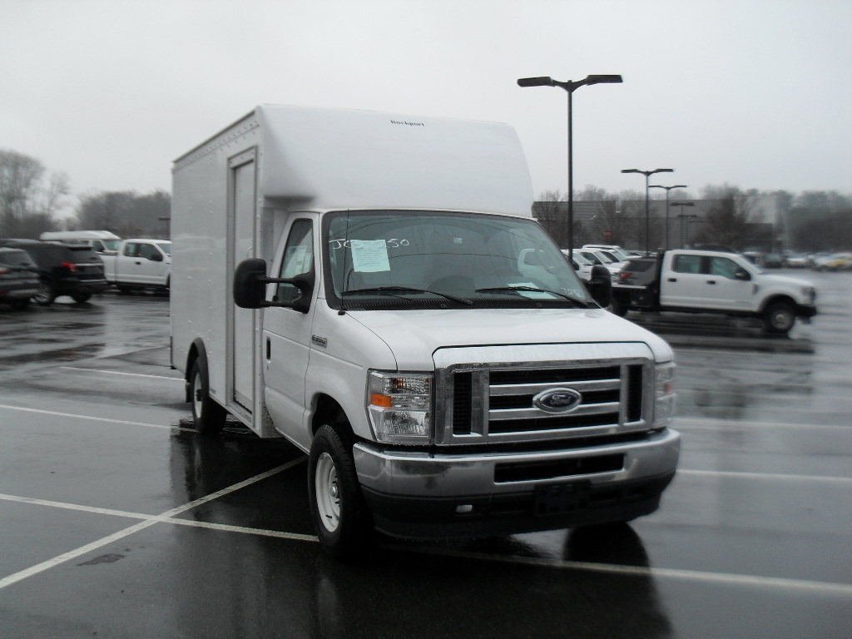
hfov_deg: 52.6
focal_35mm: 35
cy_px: 320
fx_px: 861
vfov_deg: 40.7
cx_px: 426
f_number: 3.2
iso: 100
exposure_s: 1/350
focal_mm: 6.3
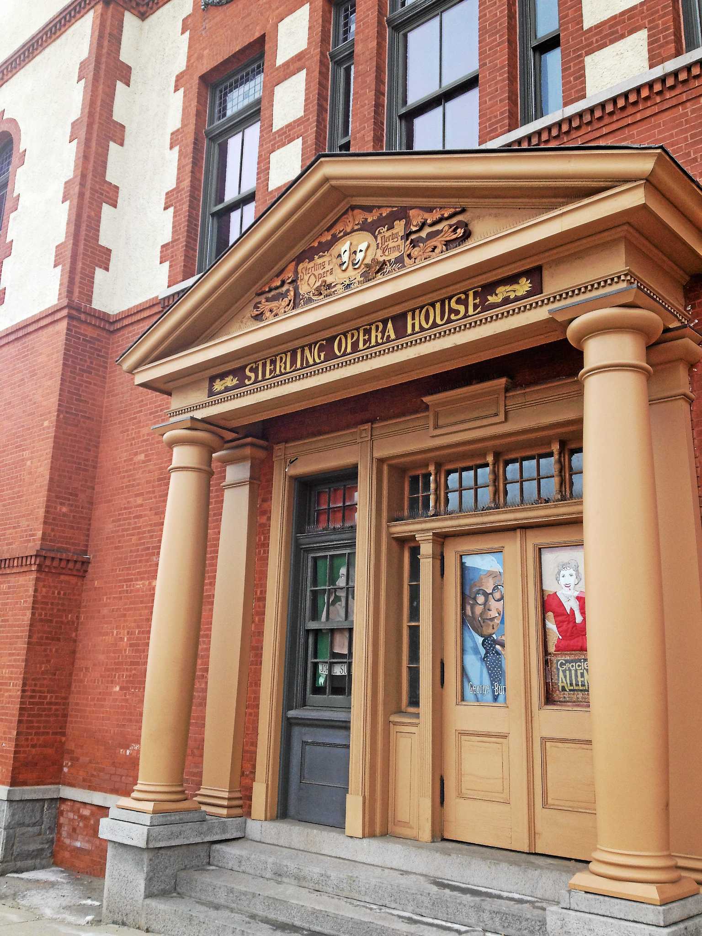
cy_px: 468
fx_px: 946
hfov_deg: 40.7
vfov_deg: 52.6
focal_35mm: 35
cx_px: 351
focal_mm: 4.28
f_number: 2.4
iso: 50
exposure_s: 1/164
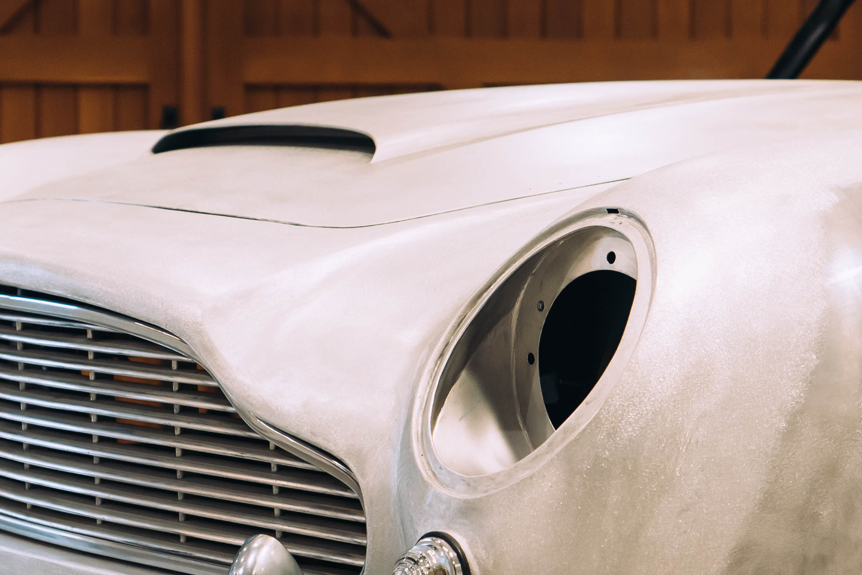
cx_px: 446
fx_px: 2155
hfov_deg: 22.6
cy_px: 330
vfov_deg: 15.2
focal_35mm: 90
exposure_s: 1/100
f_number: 3.2
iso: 1000
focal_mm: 35
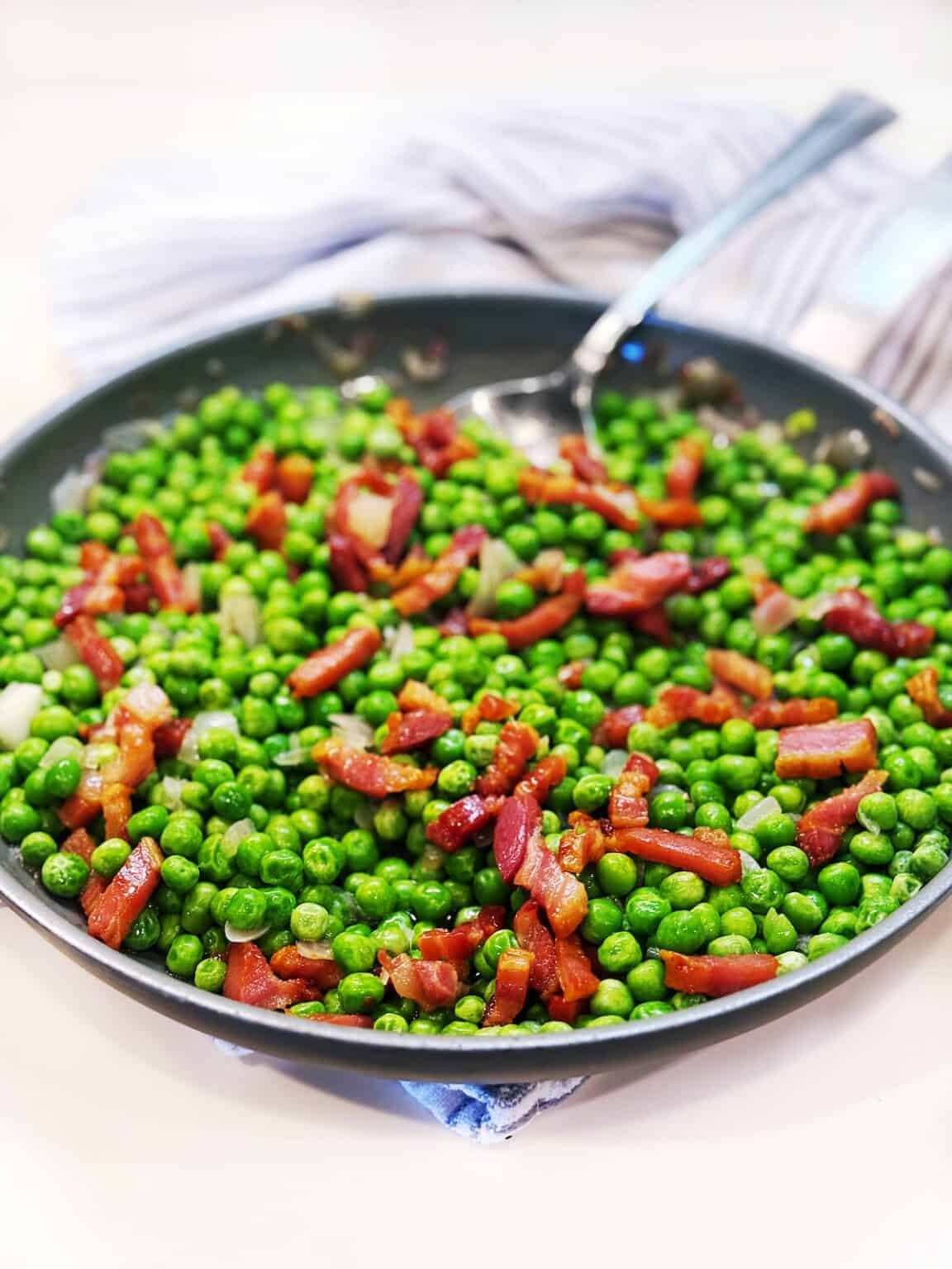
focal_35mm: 48
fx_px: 1760
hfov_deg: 30.3
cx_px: 476
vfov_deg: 39.7
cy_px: 634
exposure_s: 1/120
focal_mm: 6.76
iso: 160
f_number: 1.78
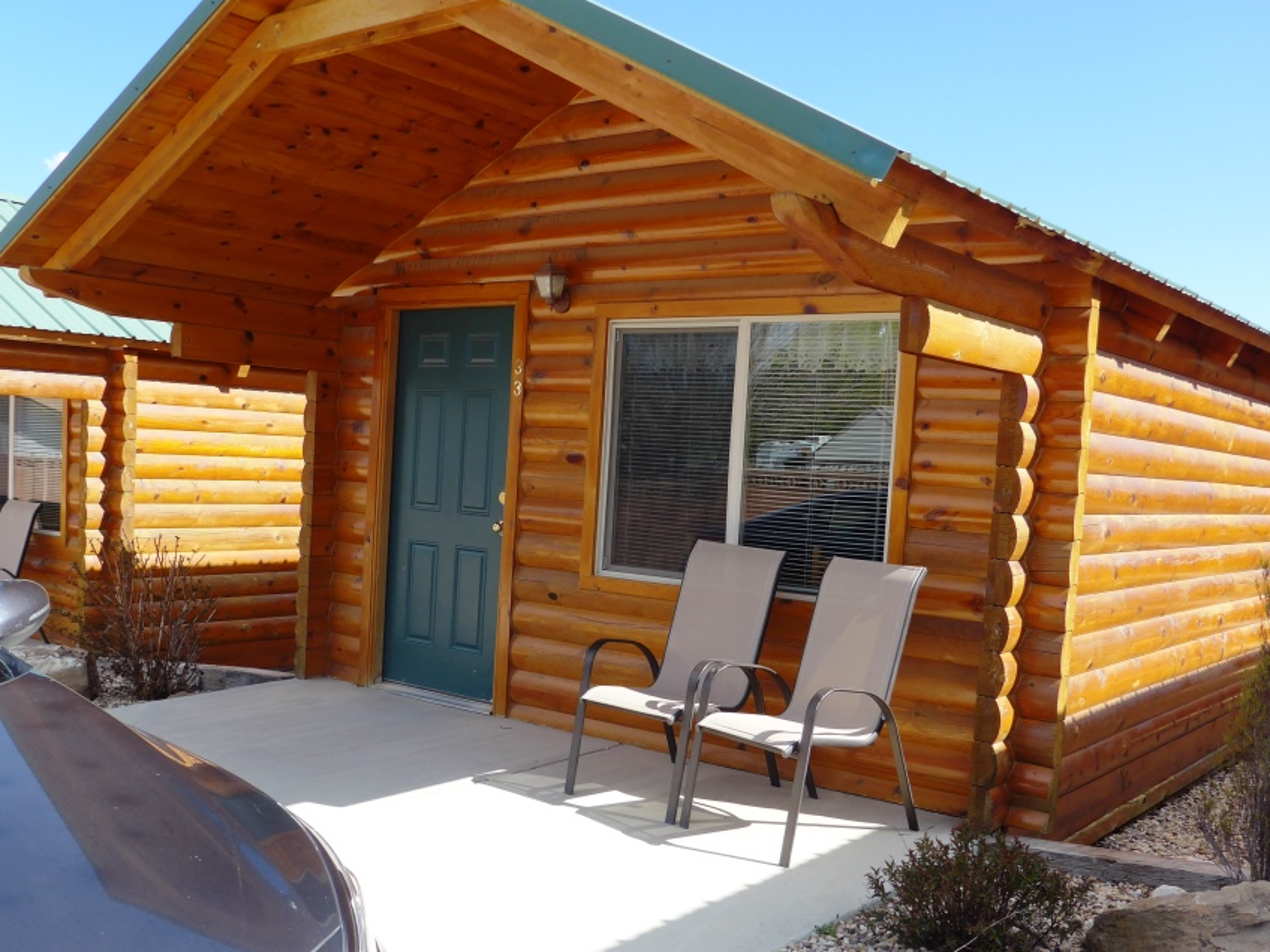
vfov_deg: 40.6
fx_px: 1284
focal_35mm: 35
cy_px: 561
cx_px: 605
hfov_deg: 52.6
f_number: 2.8
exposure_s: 1/800
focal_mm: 6
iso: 80
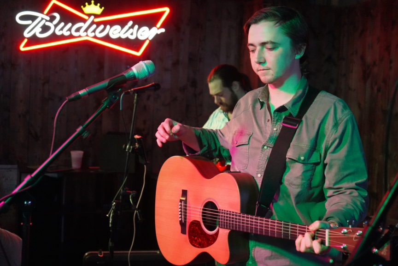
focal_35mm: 51
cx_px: 199
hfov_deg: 38.9
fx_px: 564
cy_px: 133
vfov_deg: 26.5
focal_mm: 51
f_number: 5
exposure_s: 1/160
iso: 12800
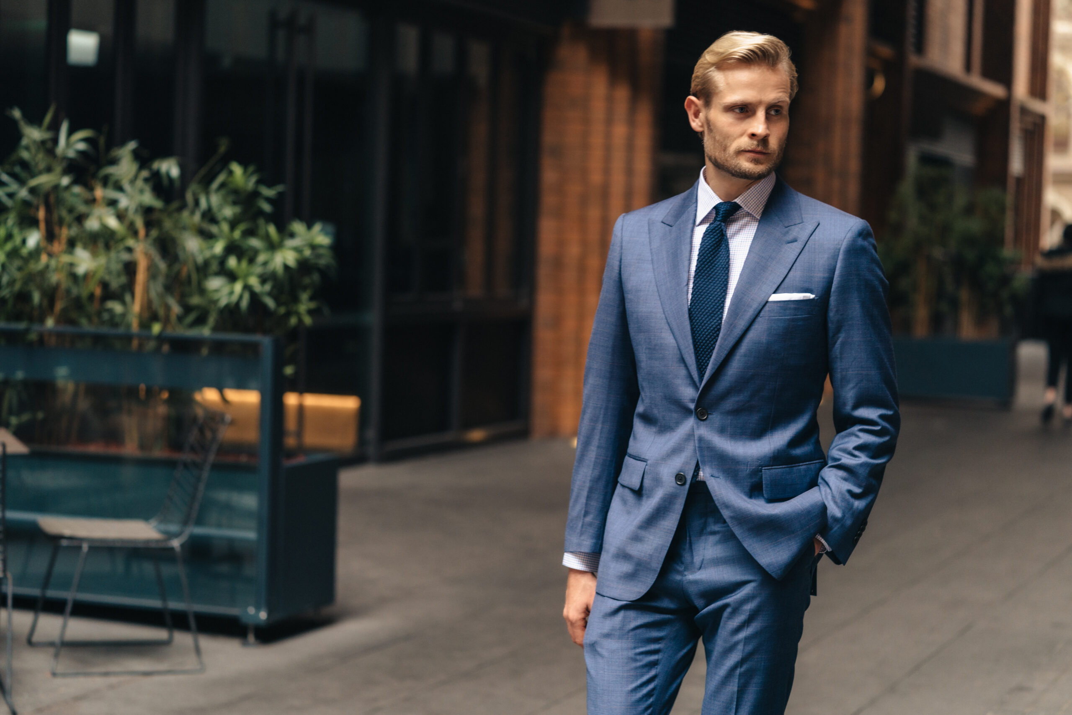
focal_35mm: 74
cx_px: 536
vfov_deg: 18.4
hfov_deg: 27.3
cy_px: 358
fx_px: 2204
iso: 640
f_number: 2.8
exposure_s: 1/400
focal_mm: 74
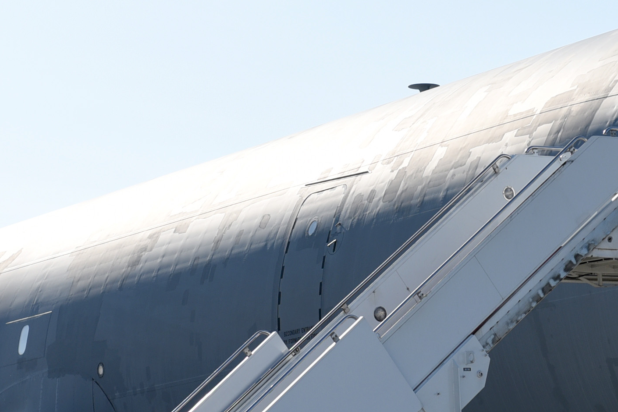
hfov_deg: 9.2
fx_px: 3845
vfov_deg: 6.1
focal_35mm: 224
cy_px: 251
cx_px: 479
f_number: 5
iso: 125
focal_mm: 70
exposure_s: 1/1250
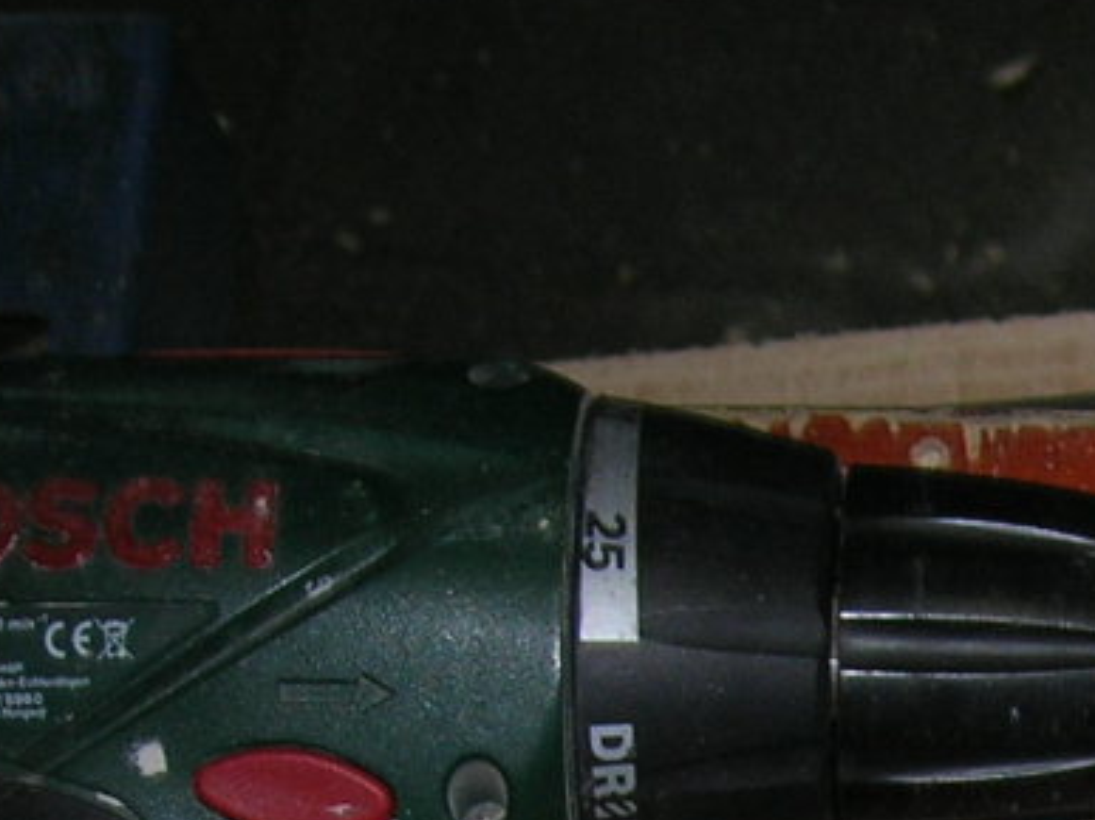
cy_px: 1632
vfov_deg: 8.9
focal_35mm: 157
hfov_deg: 12.1
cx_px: 1587
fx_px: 4965
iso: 64
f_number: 2.8
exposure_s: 1/60.1
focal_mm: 7.8
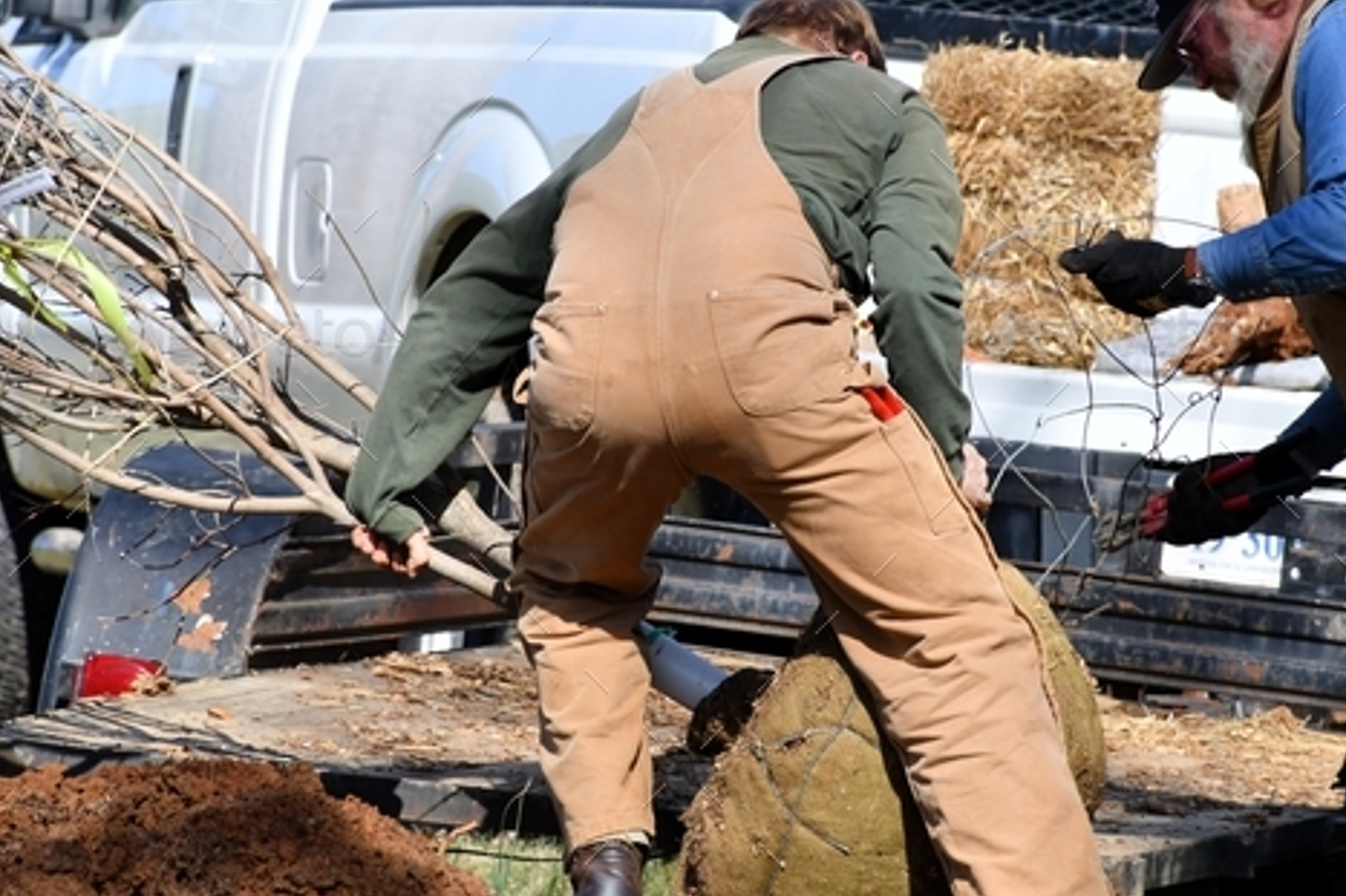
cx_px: 669
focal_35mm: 569
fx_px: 21266
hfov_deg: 3.6
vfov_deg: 2.4
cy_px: 468
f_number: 10
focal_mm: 300
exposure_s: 1/400
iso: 400
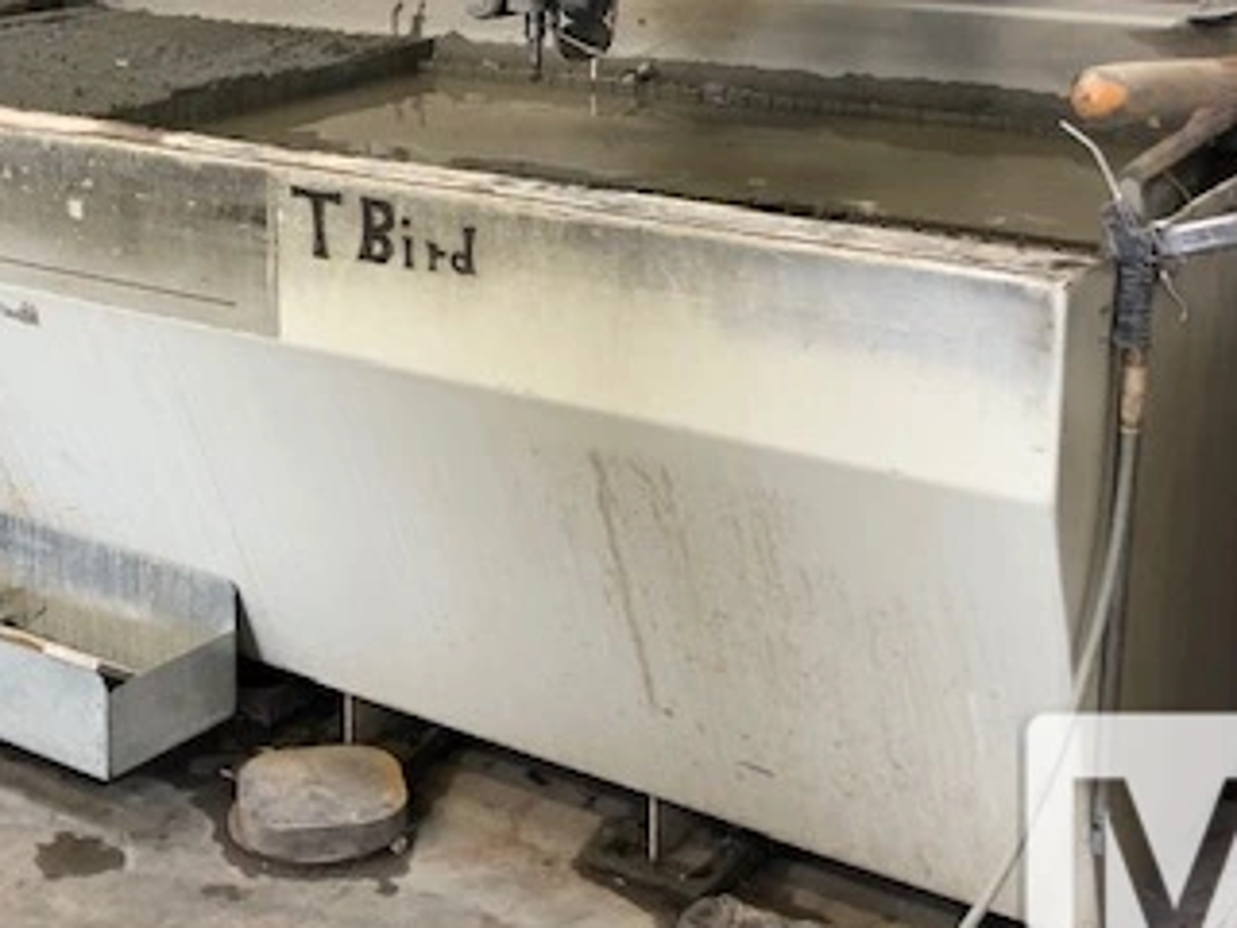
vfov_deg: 25.7
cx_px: 417
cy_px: 209
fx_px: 2001
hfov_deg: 34.1
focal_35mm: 56
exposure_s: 1/15
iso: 40
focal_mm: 4
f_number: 1.8
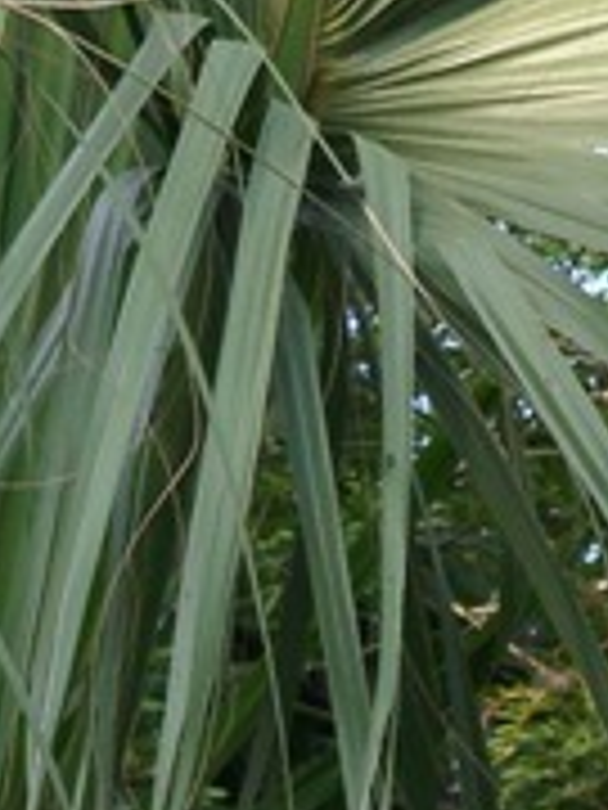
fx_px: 6206
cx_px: 401
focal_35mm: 265
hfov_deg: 5.6
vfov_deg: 7.4
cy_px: -302
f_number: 3.5
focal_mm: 10.2
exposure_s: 1/125
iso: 100
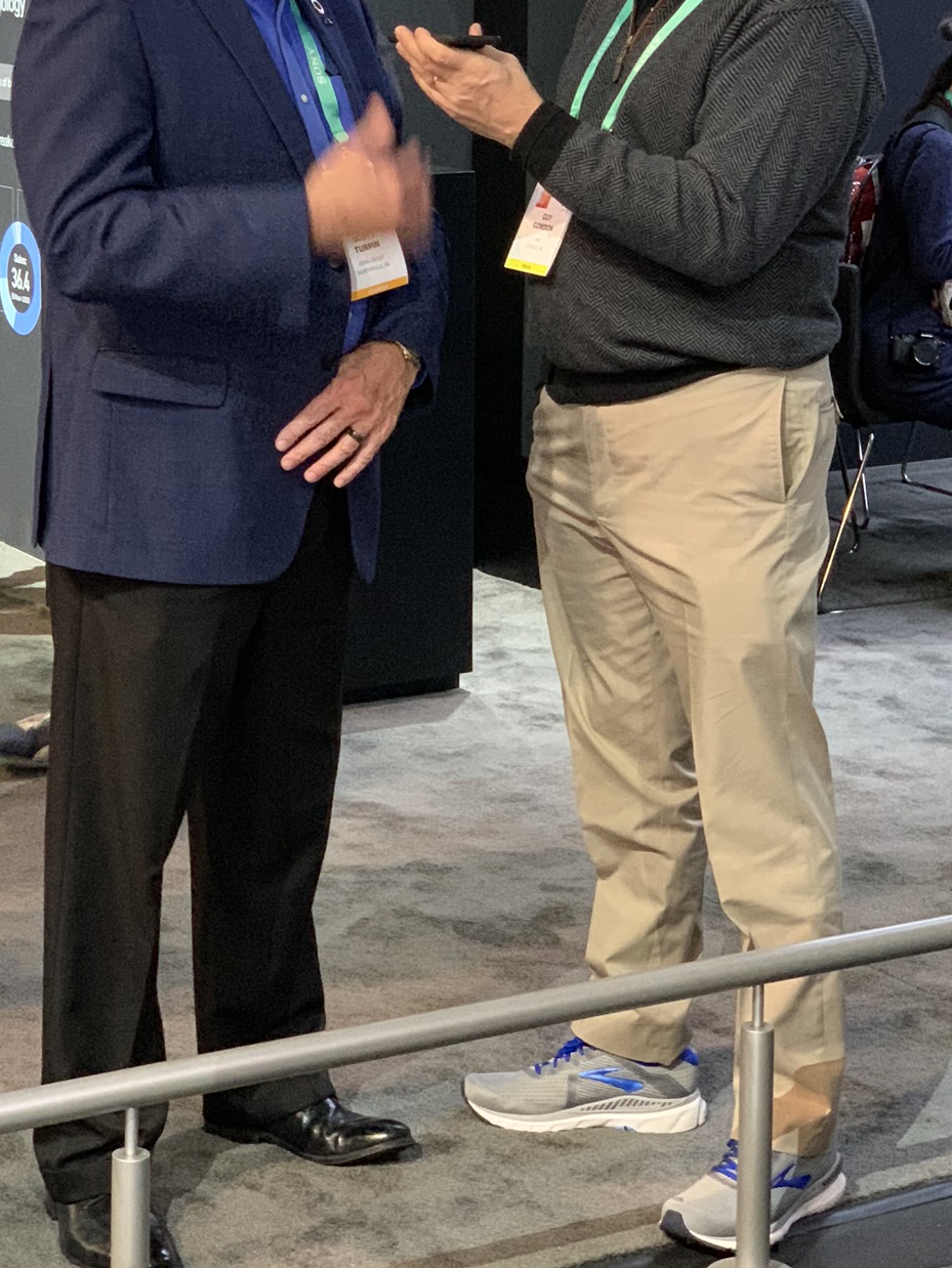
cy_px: 338
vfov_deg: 22.6
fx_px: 3152
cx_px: 364
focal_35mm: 86
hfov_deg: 17.2
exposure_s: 1/33
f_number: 2.4
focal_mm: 6
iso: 400
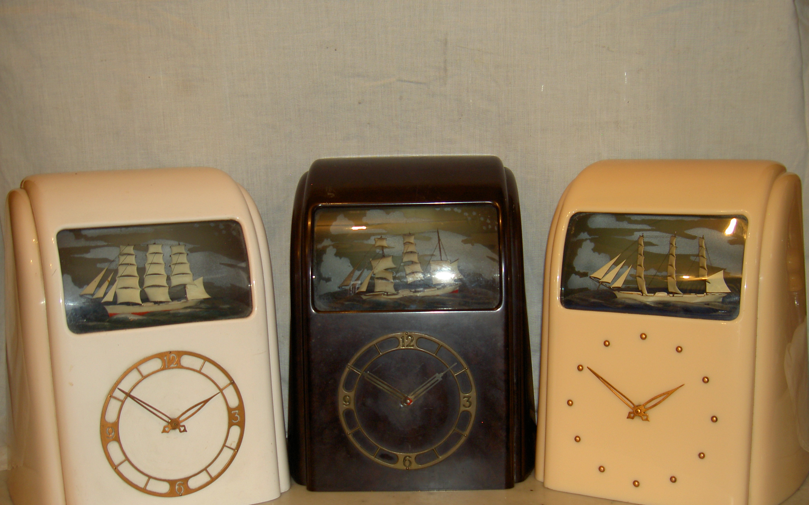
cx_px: 407
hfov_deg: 47.2
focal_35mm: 42
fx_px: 926
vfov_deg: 30.5
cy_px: 269
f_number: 2.8
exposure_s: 1/60
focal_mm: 8
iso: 50
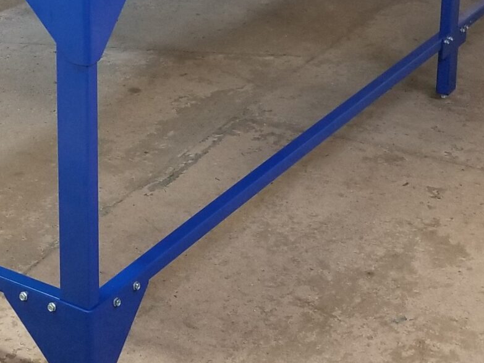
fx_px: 1188
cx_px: 69
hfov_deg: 22.6
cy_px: 14
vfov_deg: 17.0
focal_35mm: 85
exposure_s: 1/30
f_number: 1.7
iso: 160
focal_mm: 4.25
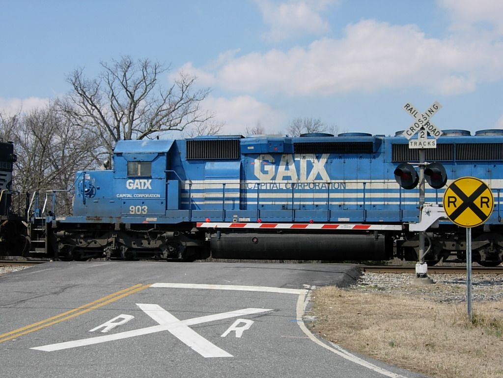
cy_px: 189
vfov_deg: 24.0
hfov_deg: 31.7
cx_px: 252
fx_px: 886
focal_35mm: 61
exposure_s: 1/470
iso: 64
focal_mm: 12.7
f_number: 5.9
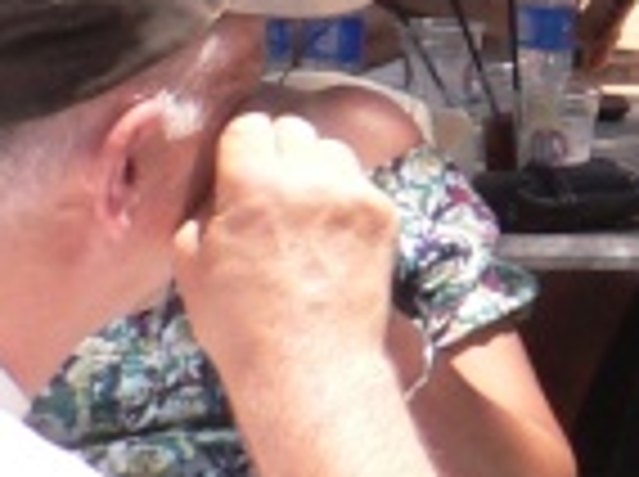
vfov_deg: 5.7
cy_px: -428
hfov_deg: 7.0
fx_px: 4662
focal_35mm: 253
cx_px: 1994
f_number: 5.6
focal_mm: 5.8
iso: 100
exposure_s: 1/200
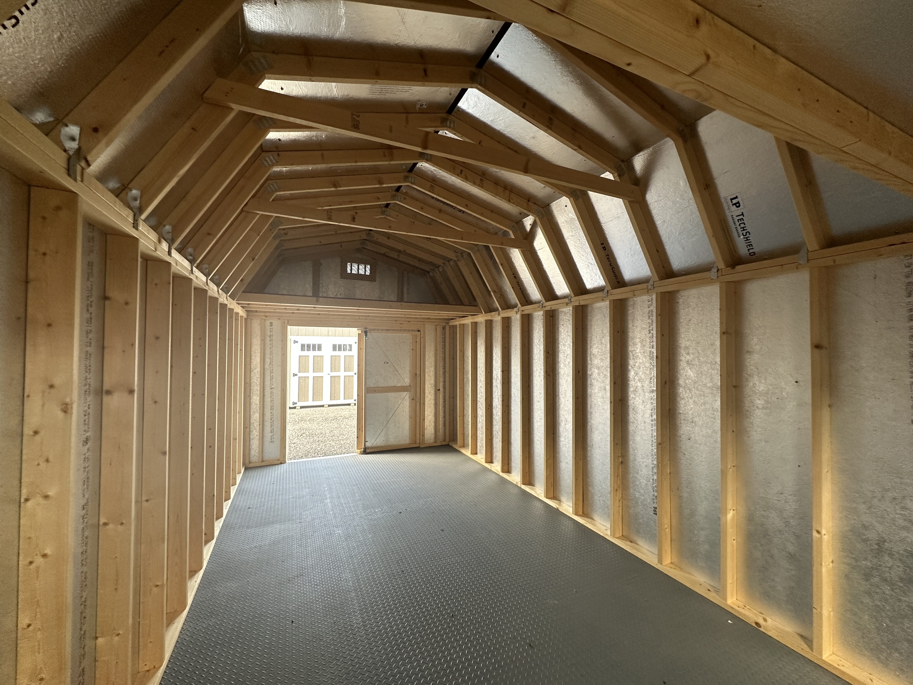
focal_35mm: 14
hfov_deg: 102.1
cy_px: 342
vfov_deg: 85.7
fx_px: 369
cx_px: 456
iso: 125
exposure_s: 1/99
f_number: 2.2
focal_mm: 2.22
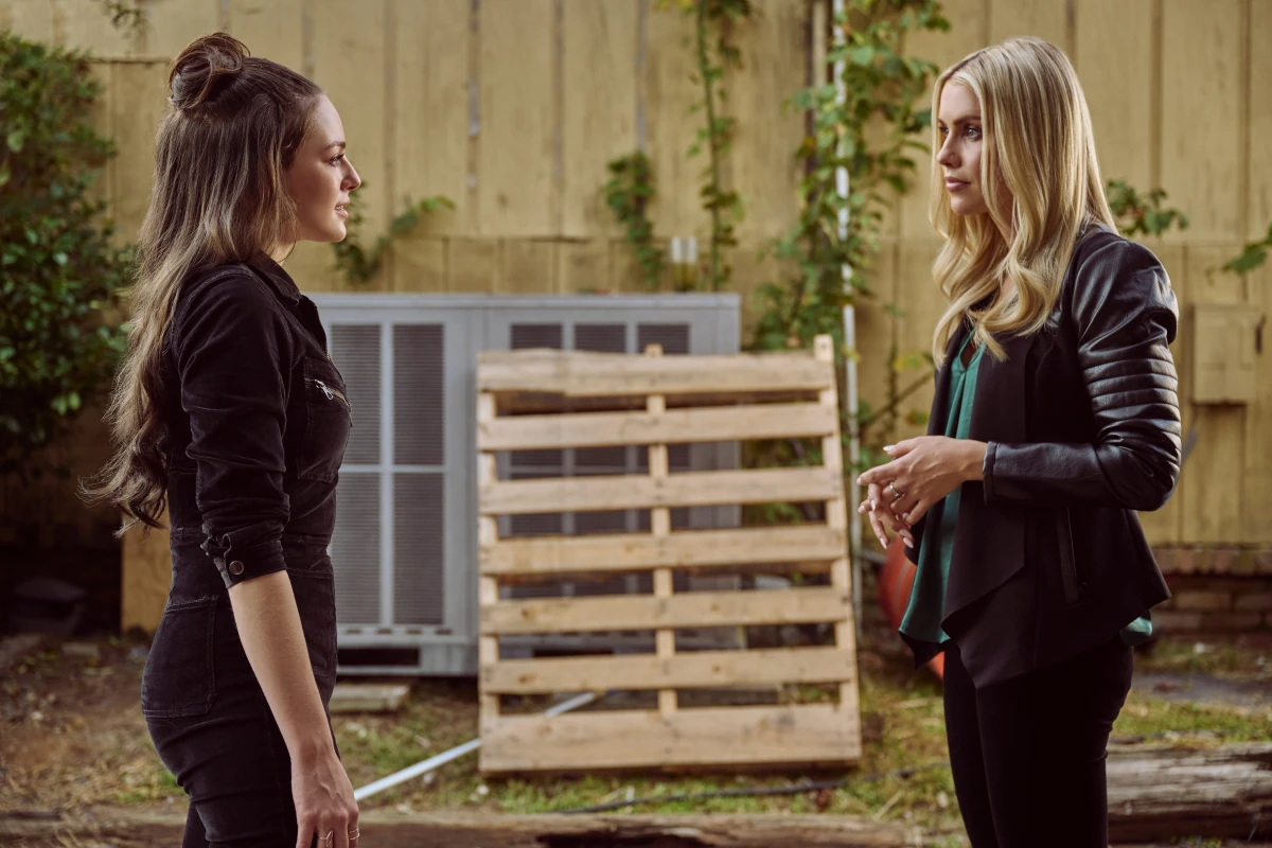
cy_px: 424
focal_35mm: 53
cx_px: 636
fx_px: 1873
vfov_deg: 25.5
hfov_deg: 37.5
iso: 500
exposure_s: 1/250
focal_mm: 53
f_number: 3.2
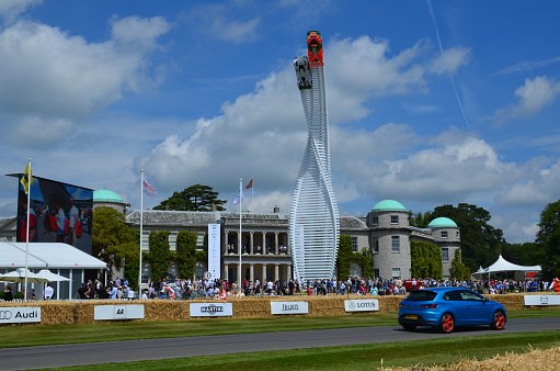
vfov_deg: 25.6
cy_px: 186
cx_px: 280
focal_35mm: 52
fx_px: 815
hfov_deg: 37.9
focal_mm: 35
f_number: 11
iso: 200
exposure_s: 1/500
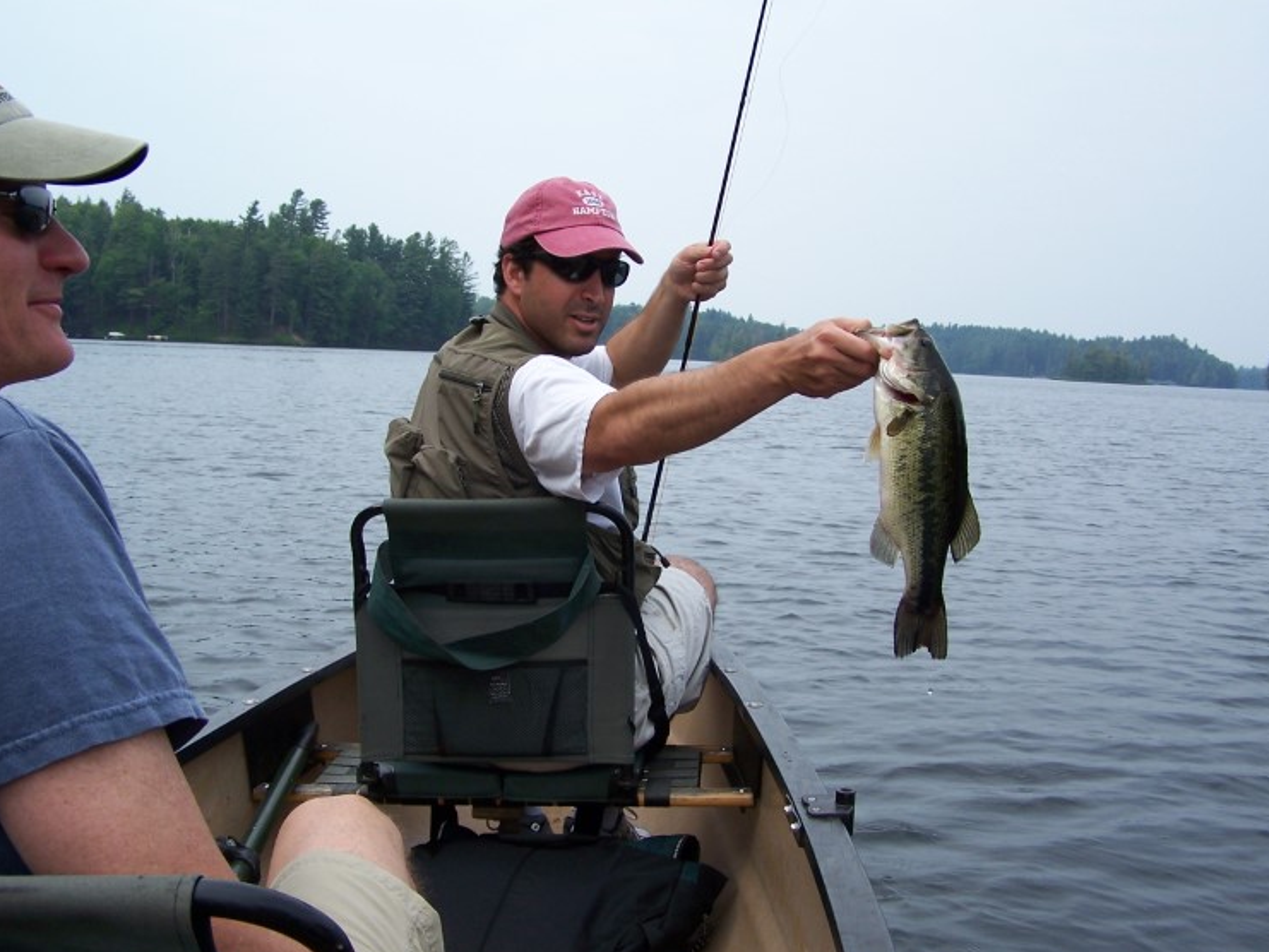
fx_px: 1503
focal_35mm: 41
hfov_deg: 45.8
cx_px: 651
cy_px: 471
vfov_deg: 35.1
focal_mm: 6.3
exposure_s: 1/800
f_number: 2.8
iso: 80
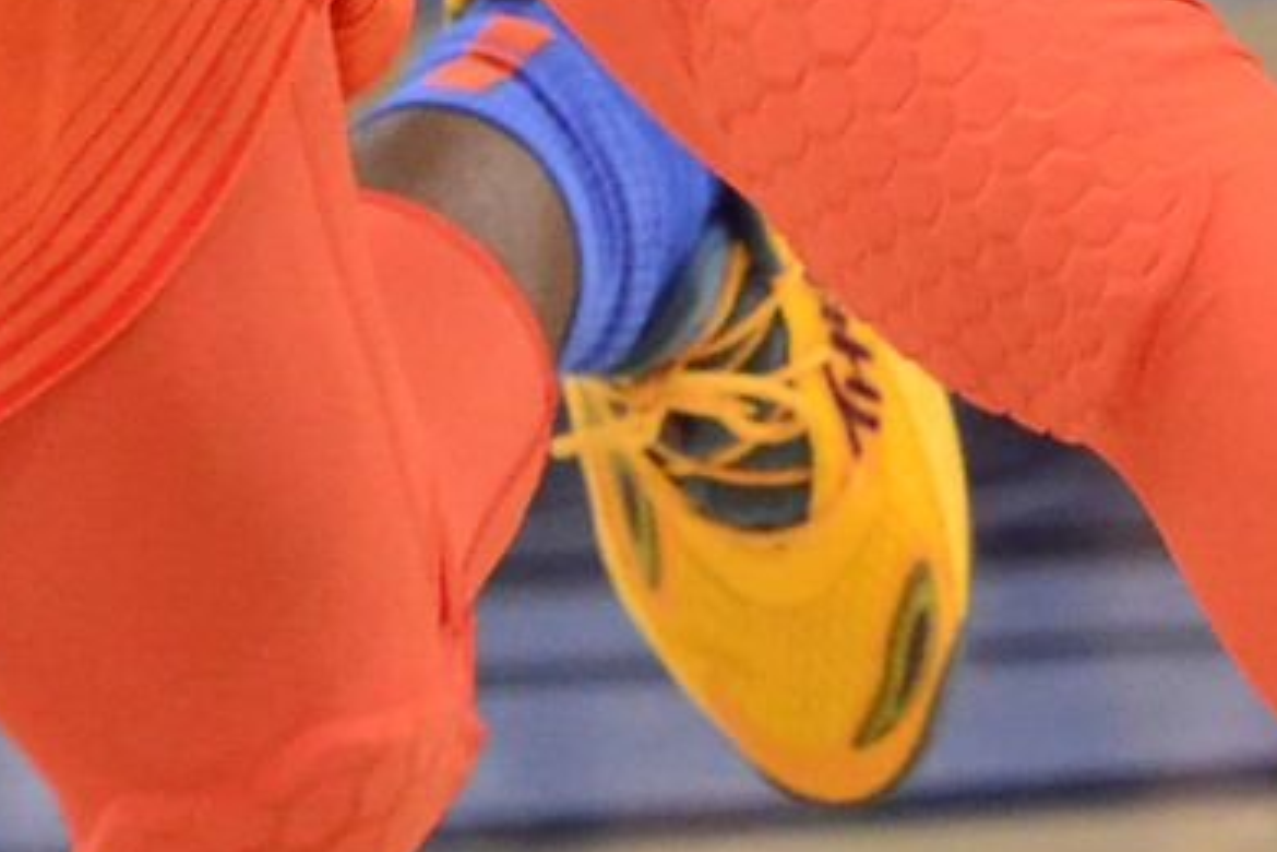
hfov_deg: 3.1
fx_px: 23729
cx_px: -1303
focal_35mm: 669
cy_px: -1026
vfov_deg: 2.0
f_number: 4
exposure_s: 1/1000
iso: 1600
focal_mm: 102
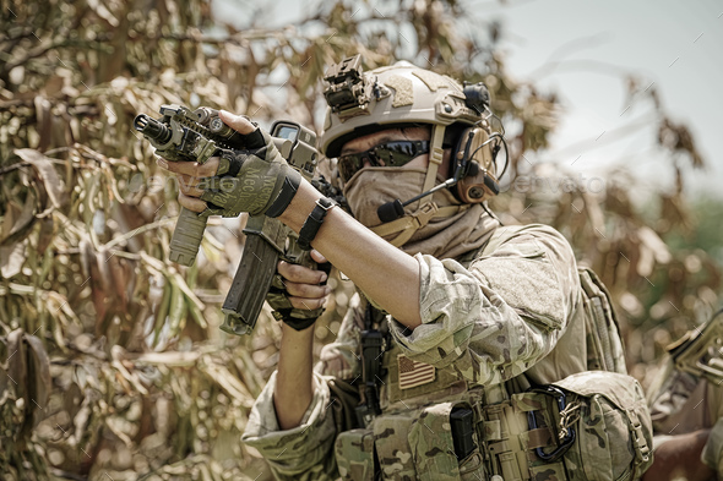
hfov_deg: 18.1
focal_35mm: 113
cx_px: 362
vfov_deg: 12.1
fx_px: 2269
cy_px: 240
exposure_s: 1/500
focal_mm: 113
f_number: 4
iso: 100
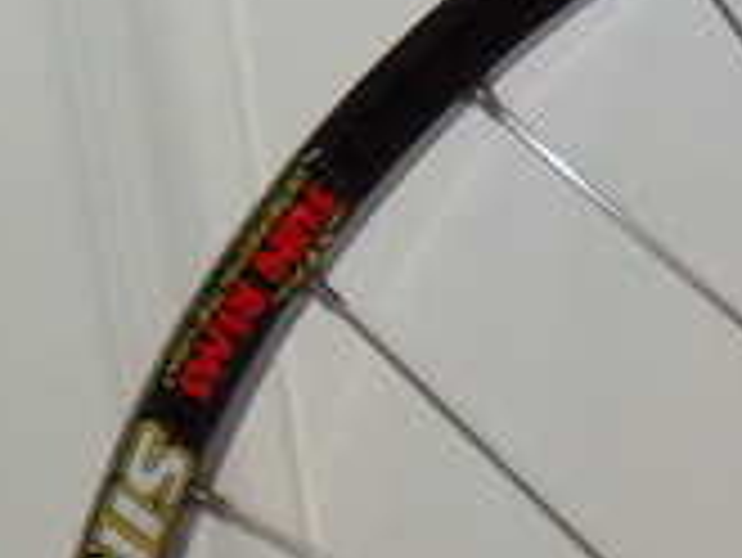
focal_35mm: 170
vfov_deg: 8.5
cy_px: 918
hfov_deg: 11.1
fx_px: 3647
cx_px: 1196
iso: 200
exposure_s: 1/45
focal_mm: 6.3
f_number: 3
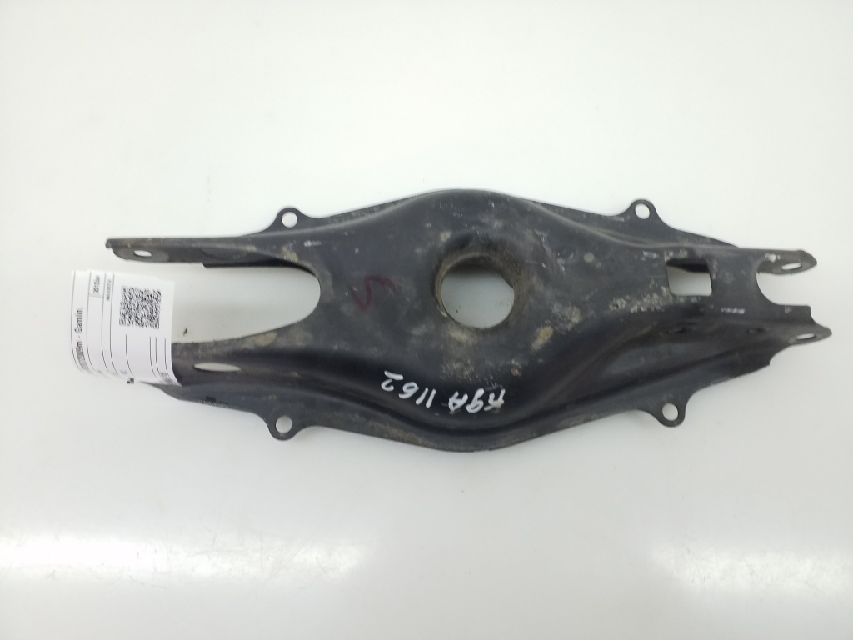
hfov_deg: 65.3
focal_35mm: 27
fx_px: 665
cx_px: 426
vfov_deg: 51.4
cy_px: 320
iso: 125
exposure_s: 1/50
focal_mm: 3.6
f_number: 1.9
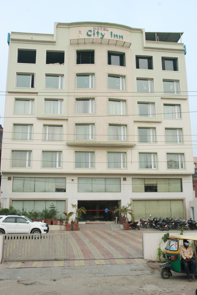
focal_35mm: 34
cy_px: 145
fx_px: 278
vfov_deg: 55.7
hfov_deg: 39.0
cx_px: 101
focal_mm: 22
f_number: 9
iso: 1600
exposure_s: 1/160
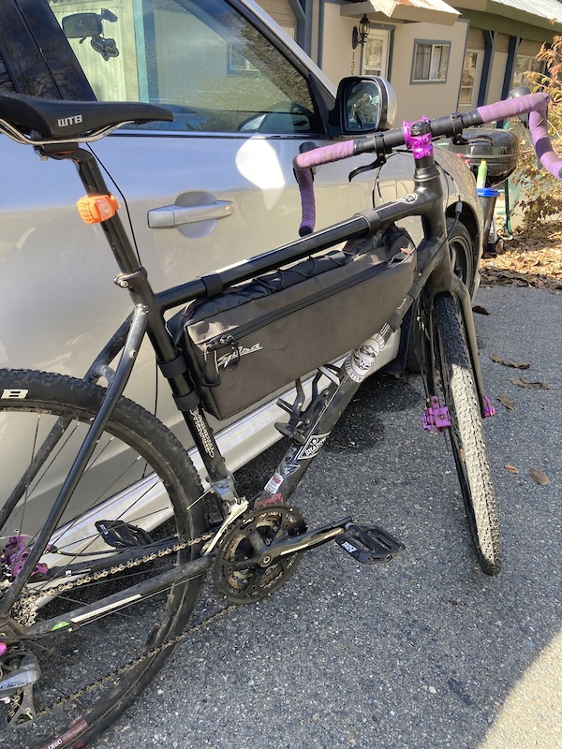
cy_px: 374
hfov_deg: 49.7
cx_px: 281
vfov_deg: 63.4
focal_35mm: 28
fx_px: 606
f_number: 1.8
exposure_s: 1/203
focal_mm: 3.99
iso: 20
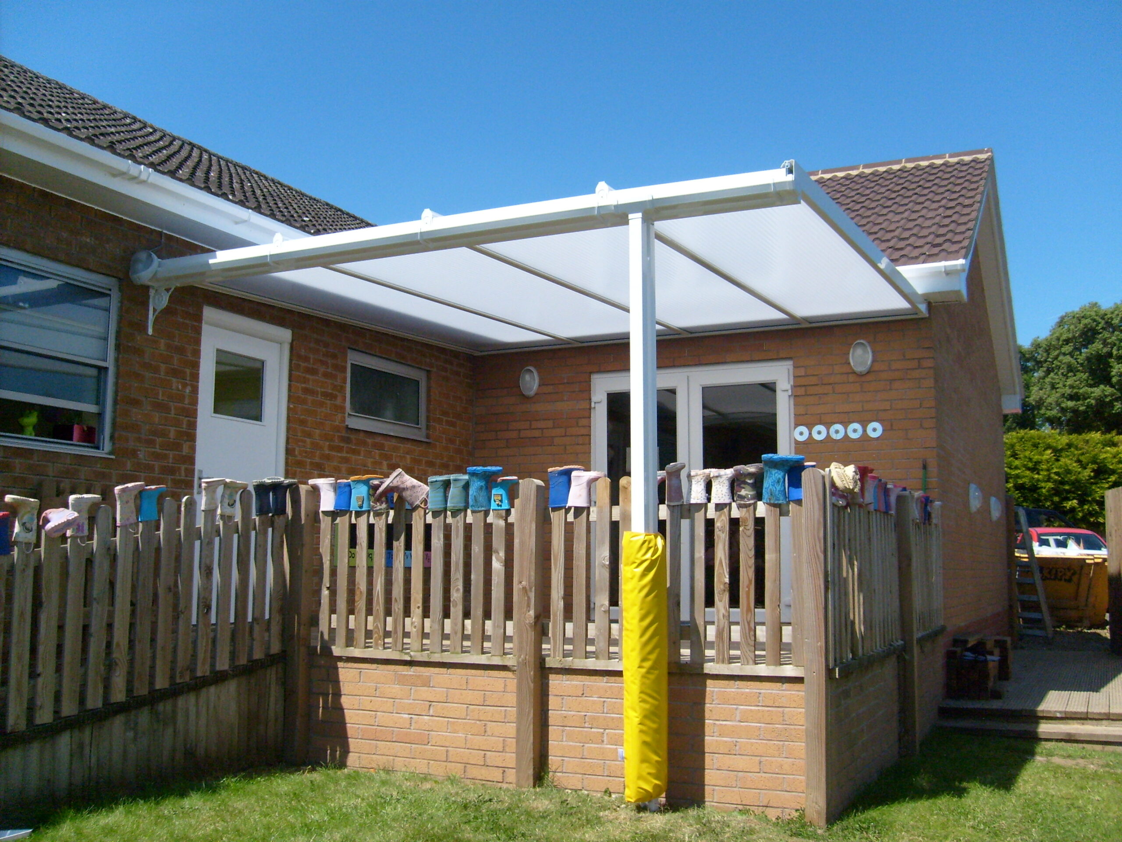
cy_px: 421
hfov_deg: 52.6
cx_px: 561
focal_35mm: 35
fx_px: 1134
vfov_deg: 40.7
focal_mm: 5.8
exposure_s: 1/500
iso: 160
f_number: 7.1
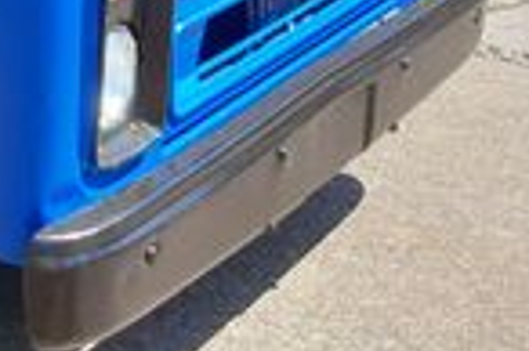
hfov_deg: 18.3
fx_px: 1453
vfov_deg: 12.3
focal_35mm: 99
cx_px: -270
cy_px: -340
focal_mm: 3.92
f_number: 1.7
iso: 40
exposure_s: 1/531
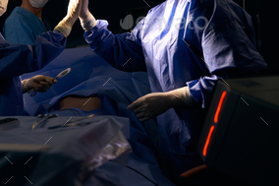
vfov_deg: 23.9
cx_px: 14
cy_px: 68
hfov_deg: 33.1
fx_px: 437
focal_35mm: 56
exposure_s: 1/250
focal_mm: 27.2
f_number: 2.8
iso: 320
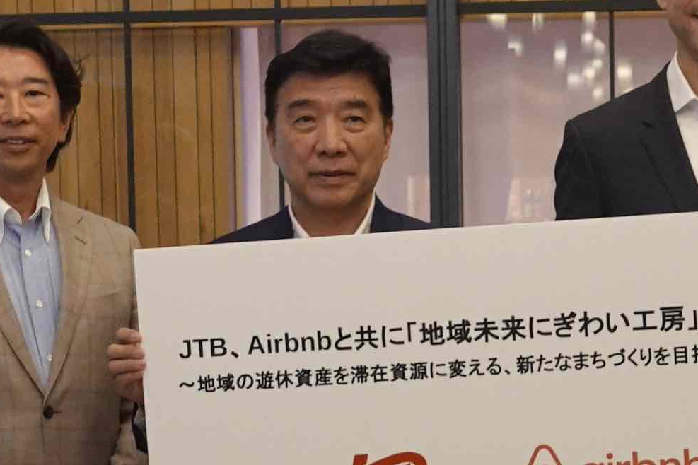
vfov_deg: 10.8
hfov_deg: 16.2
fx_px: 2443
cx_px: 438
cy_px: 477
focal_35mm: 126
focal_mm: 11.69
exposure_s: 1/60
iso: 1250
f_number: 2.8
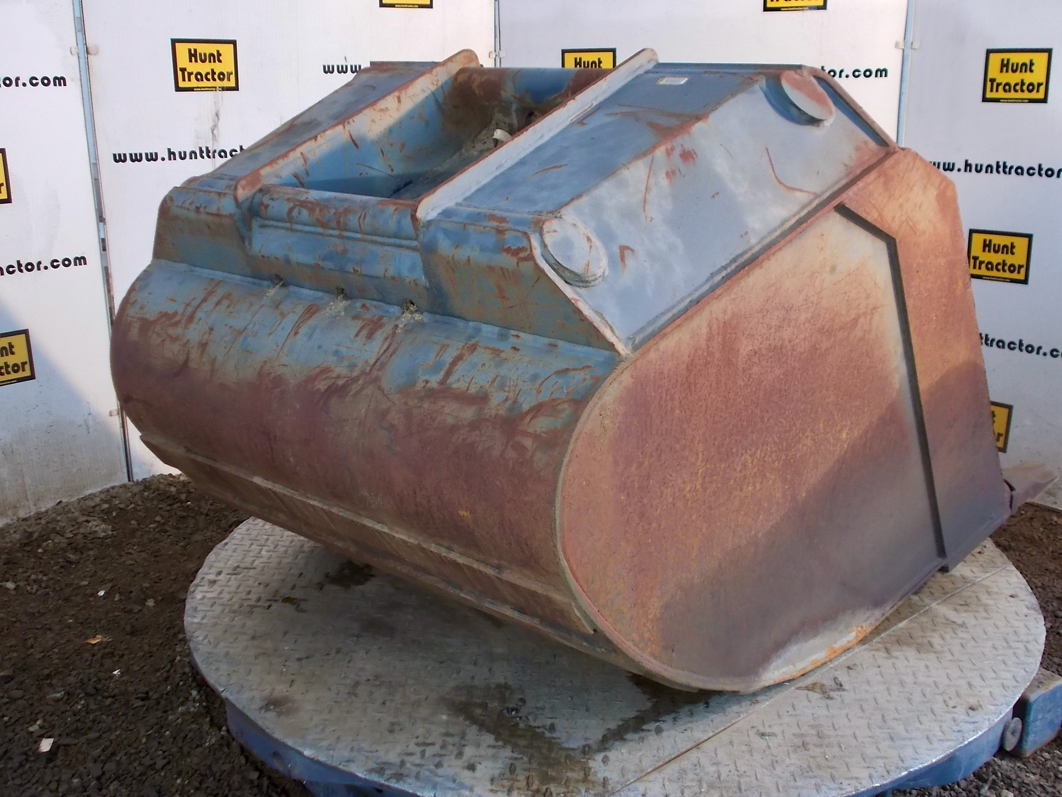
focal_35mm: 39
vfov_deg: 36.8
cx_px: 531
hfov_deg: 47.9
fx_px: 1196
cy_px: 398
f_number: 3.9
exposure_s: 1/20
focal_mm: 6.9
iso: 200
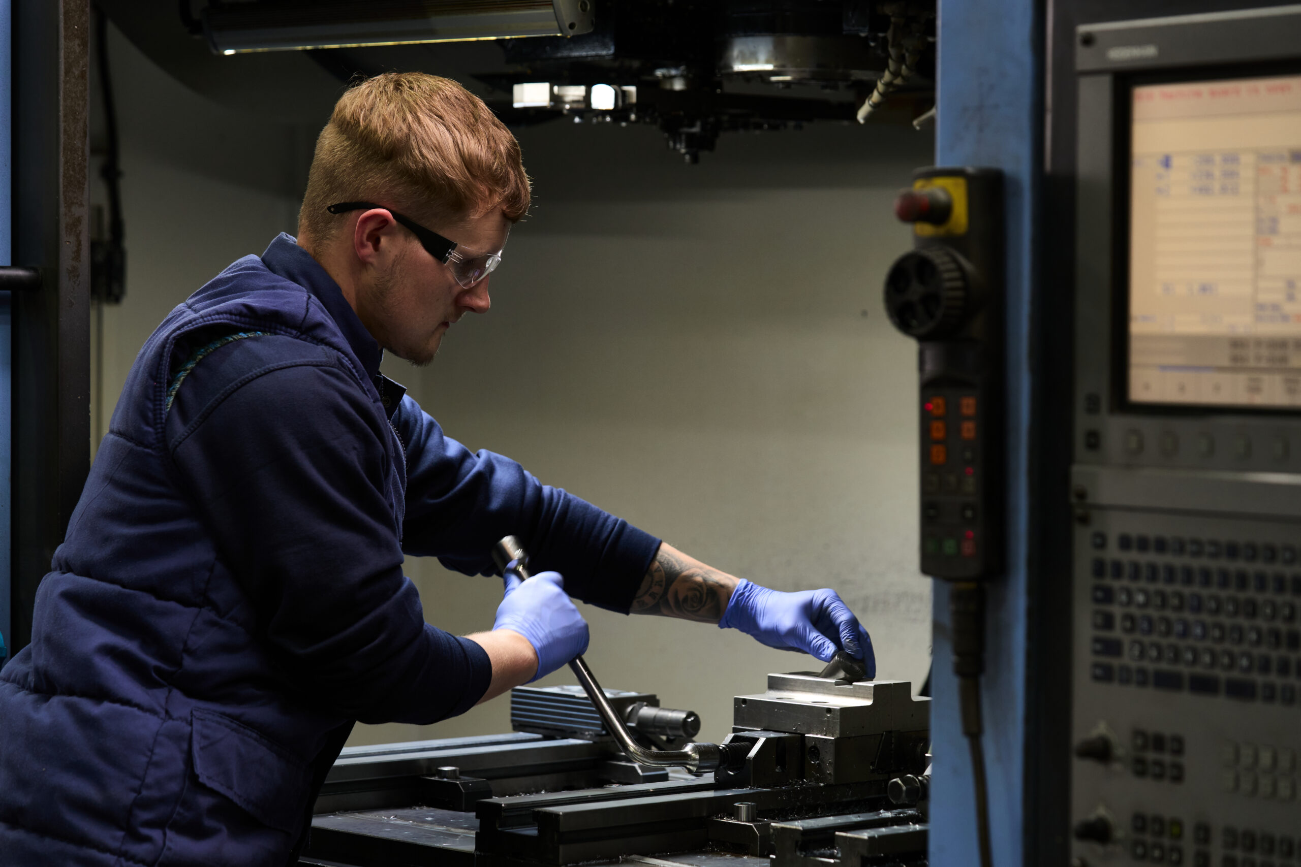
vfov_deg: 12.9
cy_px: 434
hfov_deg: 19.3
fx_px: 3831
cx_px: 650
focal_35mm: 106
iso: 1000
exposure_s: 1/60
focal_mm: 106
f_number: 4.5
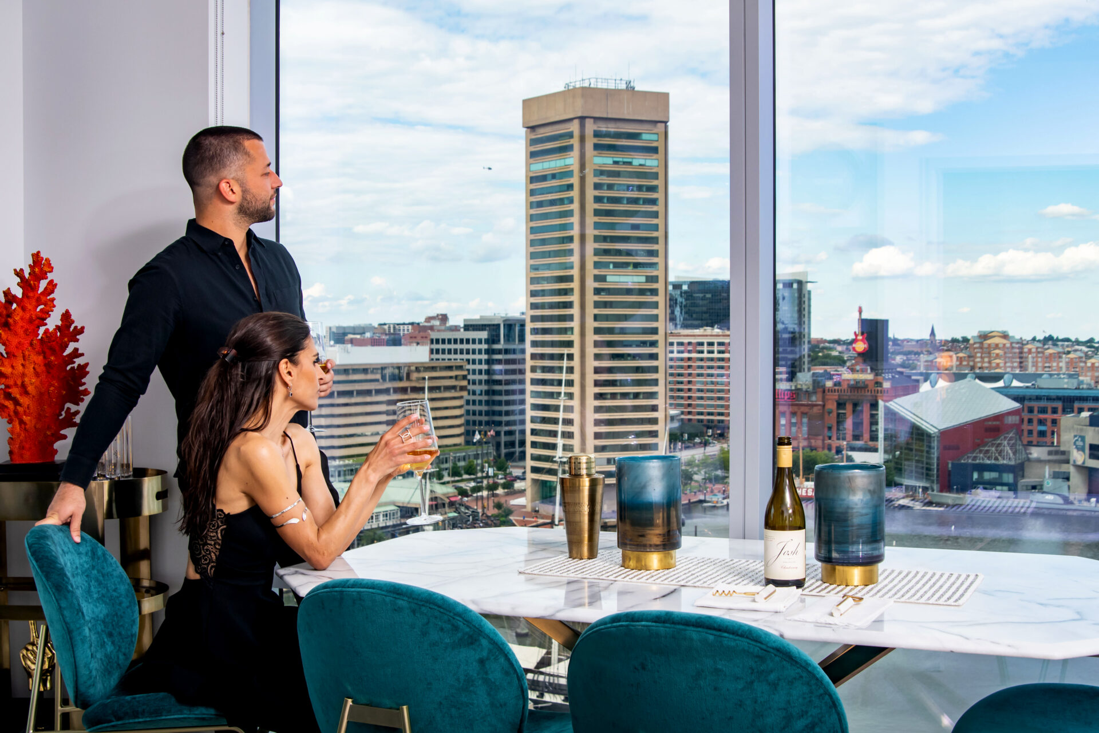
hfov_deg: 46.4
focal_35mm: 42
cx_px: 550
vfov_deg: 31.9
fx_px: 1282
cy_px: 366
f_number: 6.3
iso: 320
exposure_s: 1/250
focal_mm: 28
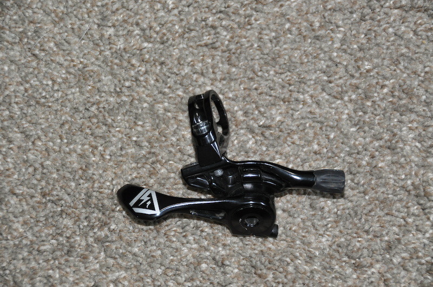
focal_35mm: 123
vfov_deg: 11.1
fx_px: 1477
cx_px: 216
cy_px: 144
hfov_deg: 16.7
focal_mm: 82
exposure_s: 1/60
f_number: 5
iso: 800
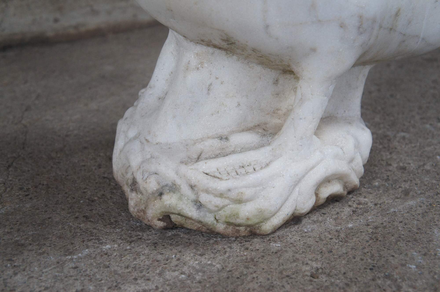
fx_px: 586
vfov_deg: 28.0
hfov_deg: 41.2
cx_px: 220
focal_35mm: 48
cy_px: 146
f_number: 4
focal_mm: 32
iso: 1600
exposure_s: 1/160
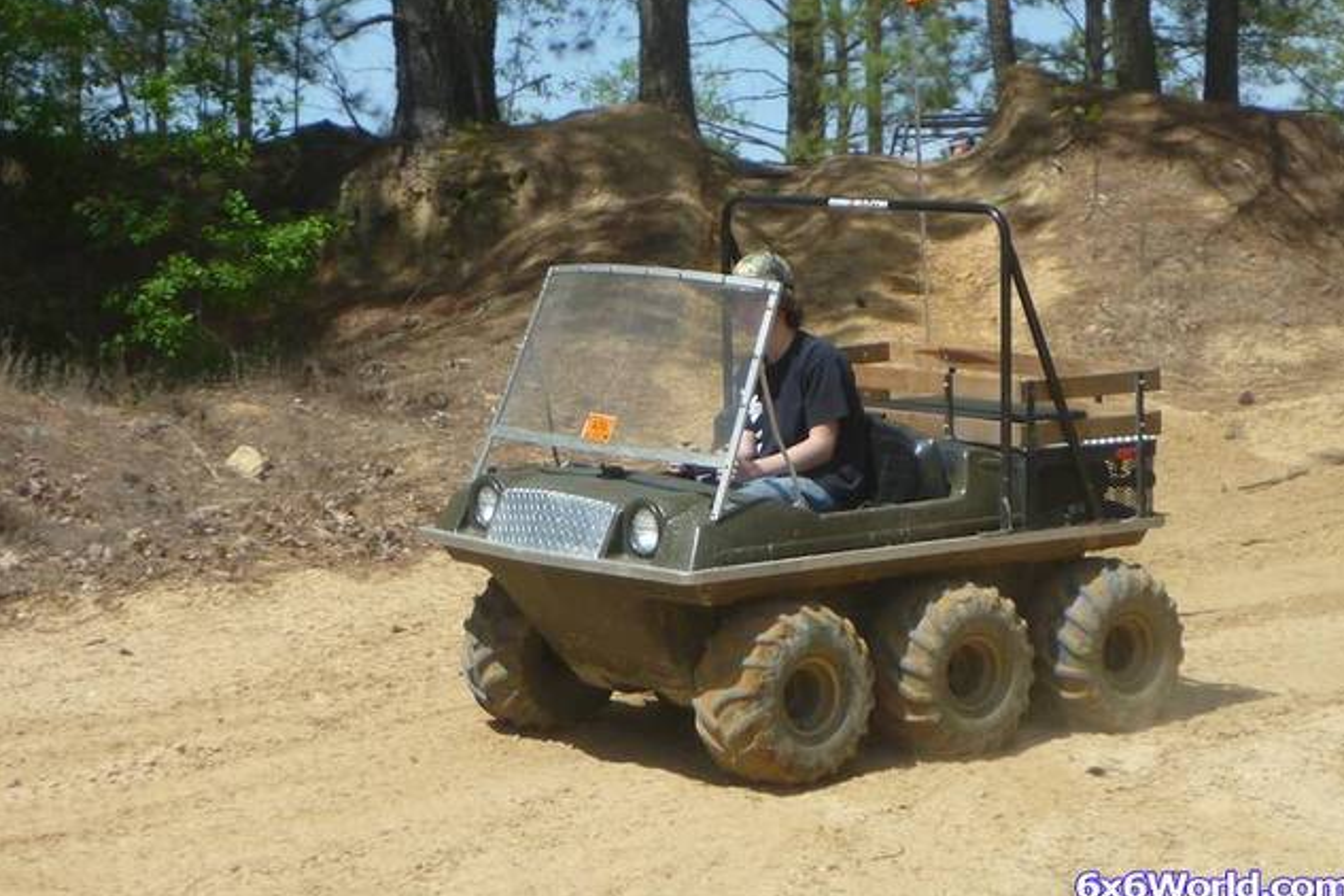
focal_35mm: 102
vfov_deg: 13.4
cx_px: 677
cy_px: 393
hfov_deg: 20.0
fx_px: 3808
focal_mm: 11
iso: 80
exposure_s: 1/320
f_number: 5.2
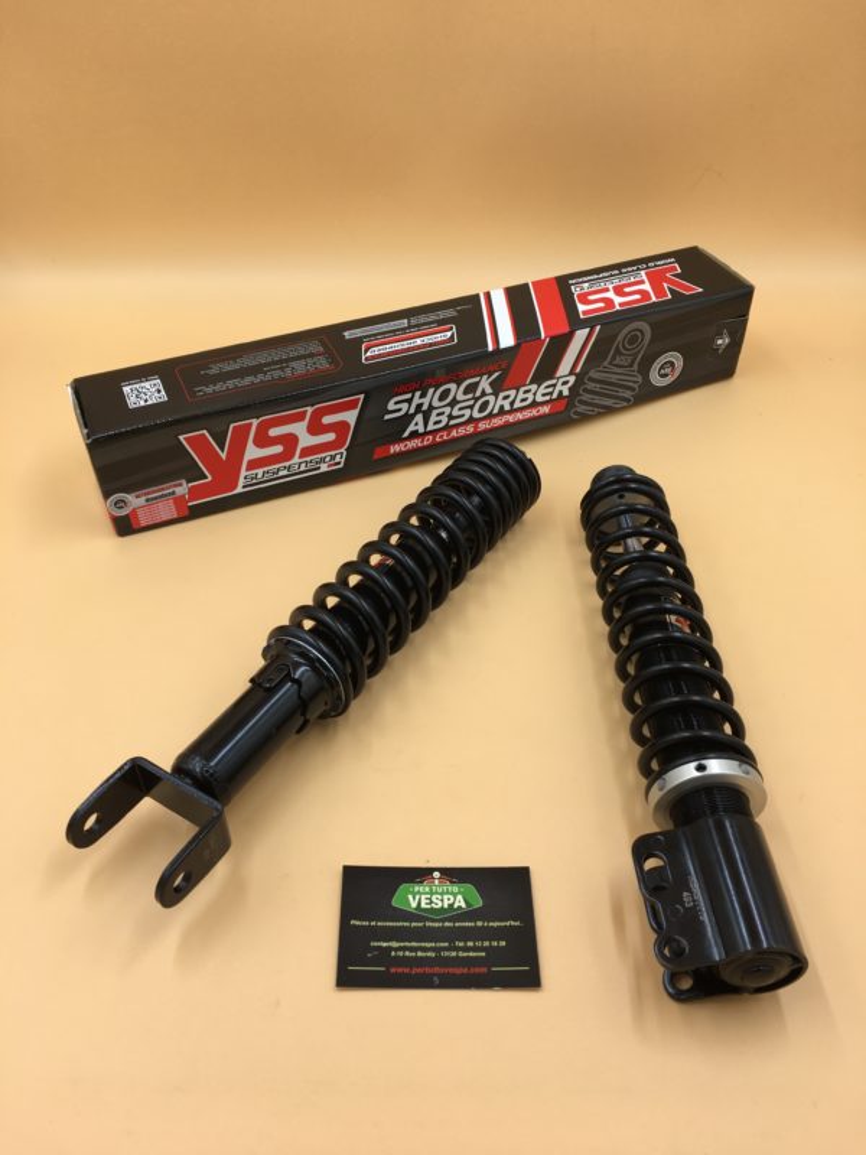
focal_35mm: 29
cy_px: 578
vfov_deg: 61.7
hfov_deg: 48.2
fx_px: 967
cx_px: 433
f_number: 2.2
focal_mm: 4.15
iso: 25
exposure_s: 1/114
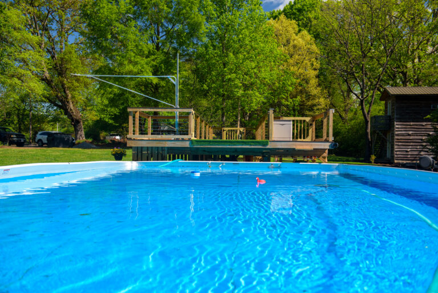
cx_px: 219
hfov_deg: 46.4
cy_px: 146
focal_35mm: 42
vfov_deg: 31.9
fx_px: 511
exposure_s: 1/2500
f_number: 4.5
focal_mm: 42
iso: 400
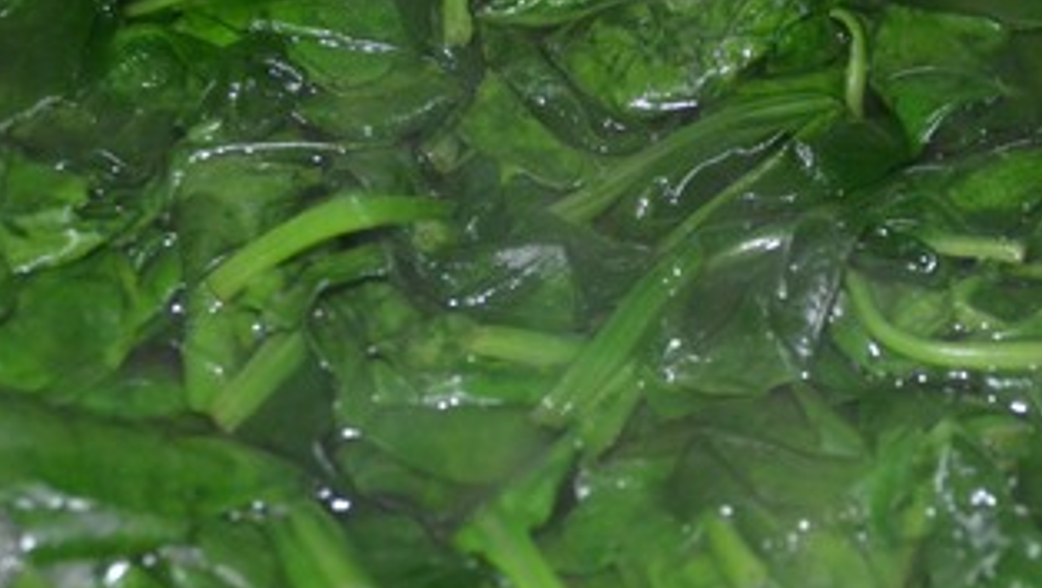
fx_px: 3179
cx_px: 806
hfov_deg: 18.5
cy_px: 110
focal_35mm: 115
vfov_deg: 10.5
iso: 2200
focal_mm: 36
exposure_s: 1/60
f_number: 5
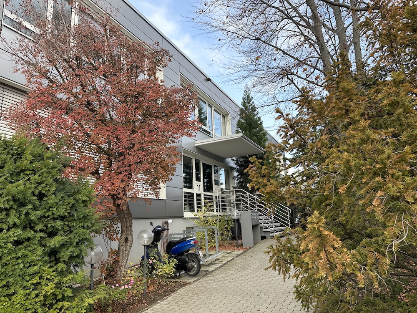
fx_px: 289
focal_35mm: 24
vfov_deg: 56.8
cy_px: 156
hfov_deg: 71.6
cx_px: 208
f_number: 1.78
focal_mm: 6.86
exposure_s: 1/850
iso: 80
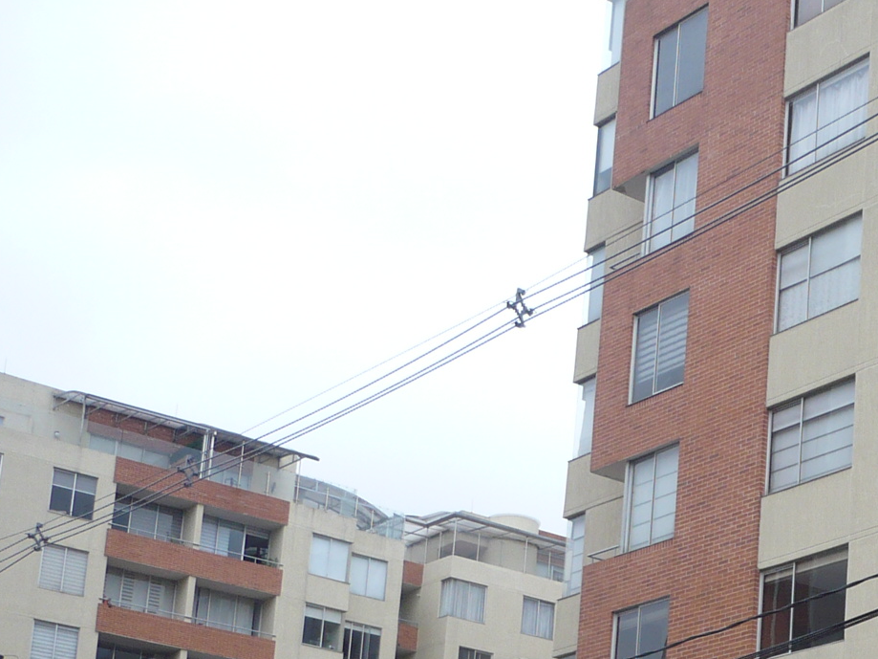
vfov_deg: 18.2
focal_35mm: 78
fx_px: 1978
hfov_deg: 23.7
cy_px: 732
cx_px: 933
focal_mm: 5.8
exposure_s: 1/1000
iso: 100
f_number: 2.8
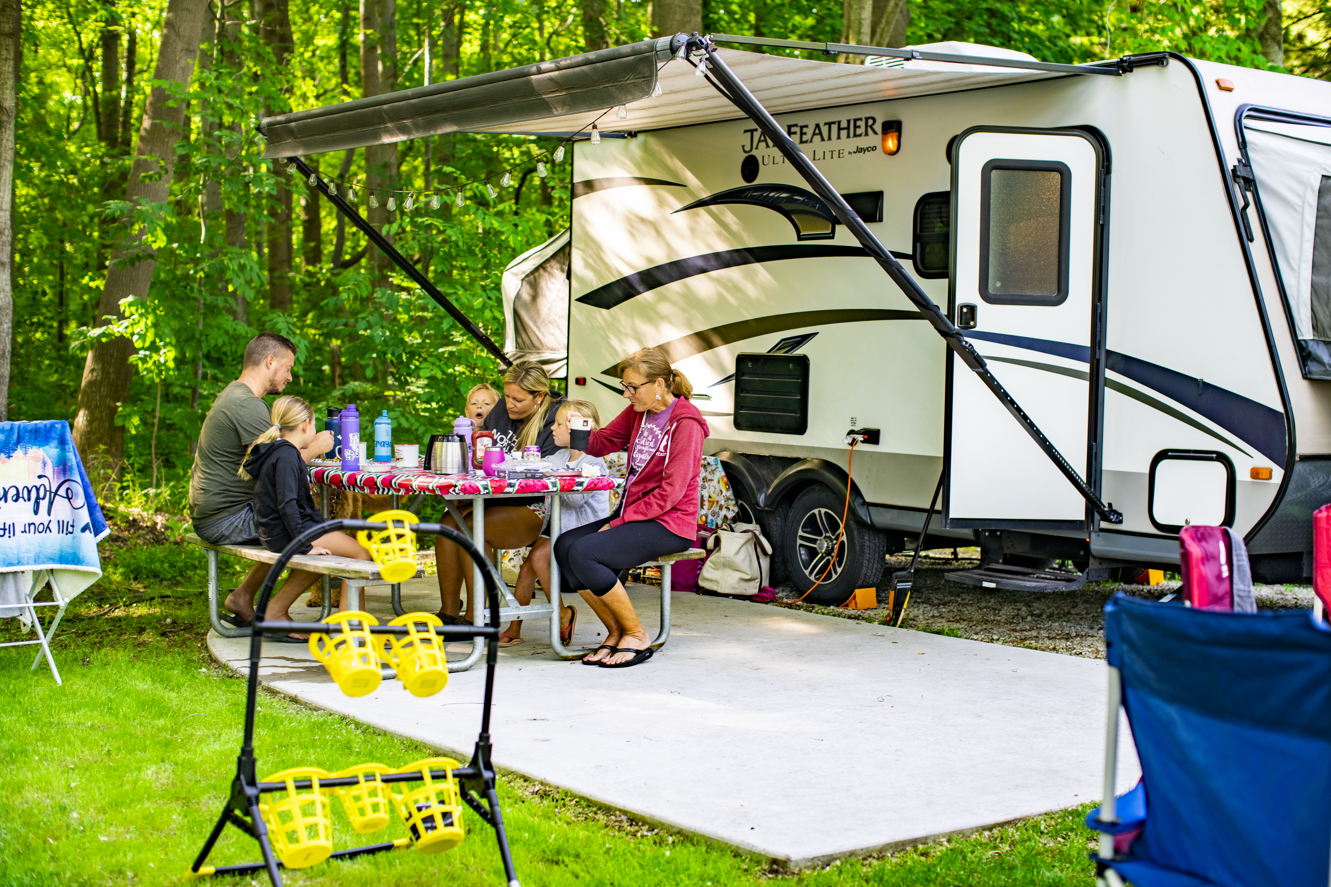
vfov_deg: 27.0
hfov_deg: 39.6
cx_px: 666
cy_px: 444
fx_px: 1848
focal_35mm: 50
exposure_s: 1/160
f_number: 2.8
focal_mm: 50
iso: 500
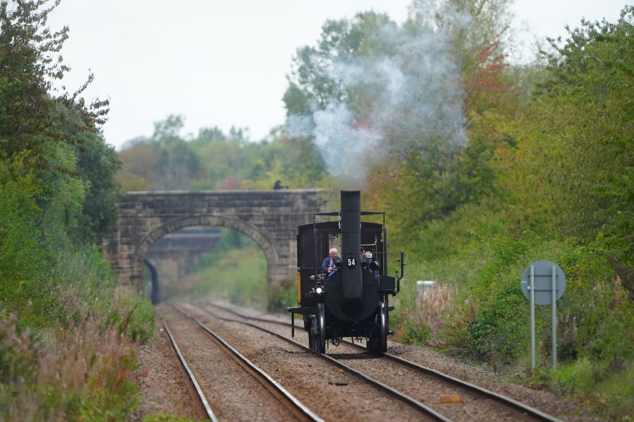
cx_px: 317
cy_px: 211
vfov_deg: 1.7
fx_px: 14087
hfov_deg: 2.6
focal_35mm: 800
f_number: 5.6
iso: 3200
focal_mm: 800
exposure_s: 1/2500
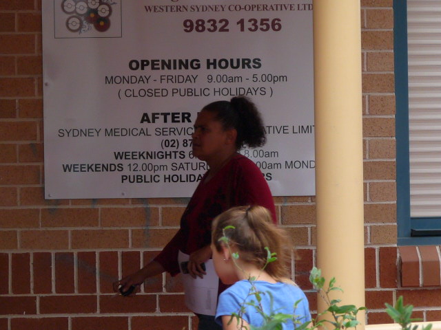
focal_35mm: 321
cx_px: 220
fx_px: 4089
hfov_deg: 6.2
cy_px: 165
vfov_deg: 4.6
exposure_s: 1/400
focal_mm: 32
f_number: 4.5
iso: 160
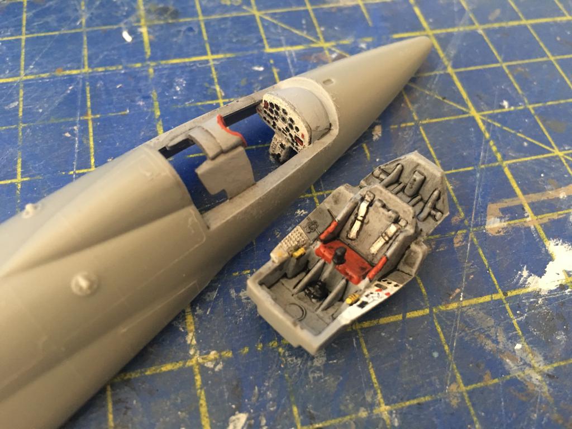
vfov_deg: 48.2
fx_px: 479
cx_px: 286
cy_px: 214
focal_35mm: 29
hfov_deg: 61.7
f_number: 2.2
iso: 100
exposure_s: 1/4
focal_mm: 4.15
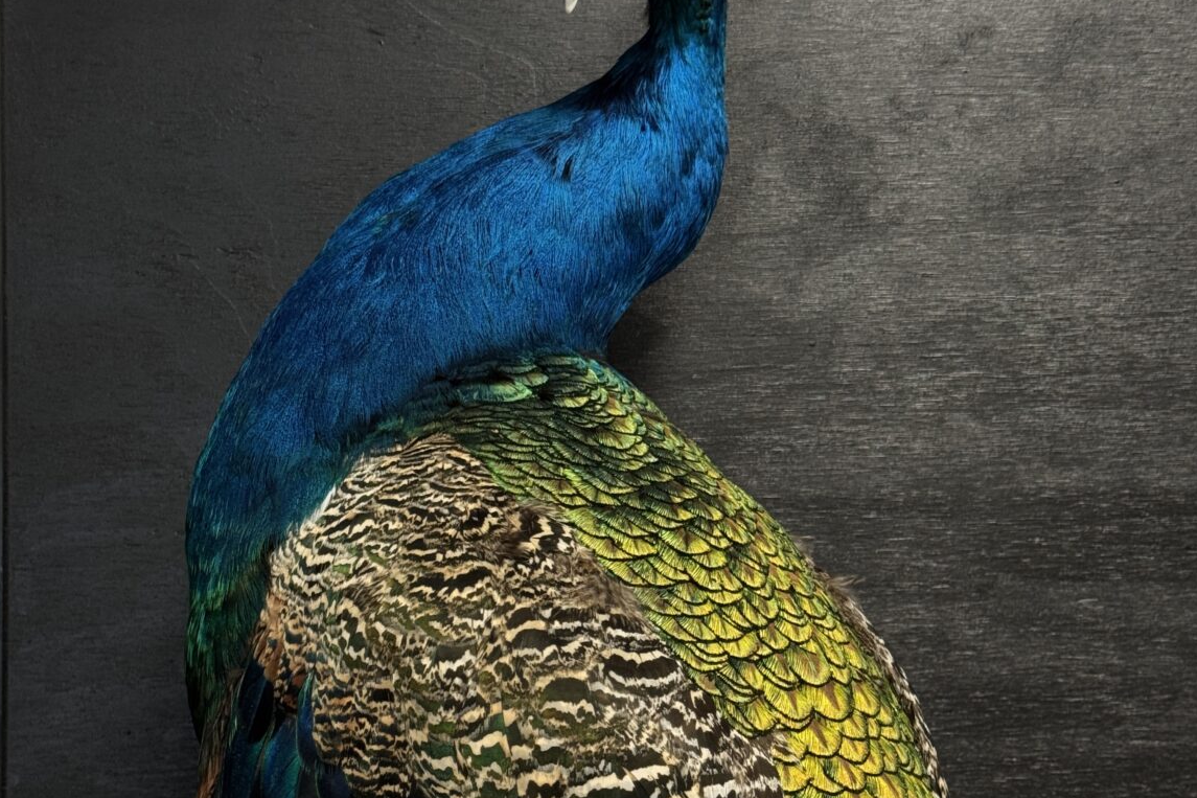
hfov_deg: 30.1
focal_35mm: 67
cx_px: 599
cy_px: 489
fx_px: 2227
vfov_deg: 20.3
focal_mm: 6.76
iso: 125
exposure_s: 1/50
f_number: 1.78
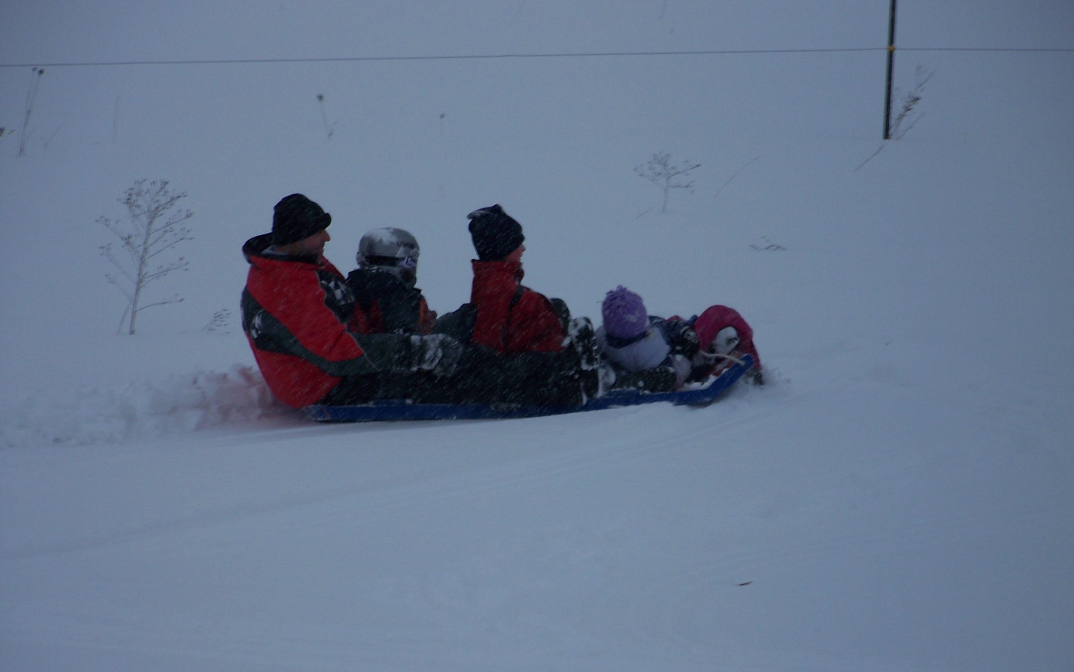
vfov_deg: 4.1
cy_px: 390
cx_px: 537
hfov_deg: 6.6
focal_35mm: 318
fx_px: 9309
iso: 64
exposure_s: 1/160
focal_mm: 49.7
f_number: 4
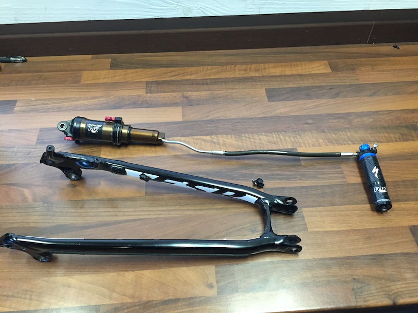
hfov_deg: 61.7
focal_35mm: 29
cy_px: 156
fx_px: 350
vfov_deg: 48.2
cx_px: 209
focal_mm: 4.15
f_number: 2.2
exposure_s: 1/30
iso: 160
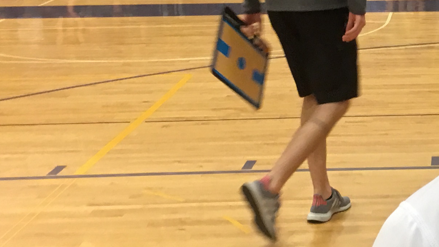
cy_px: 20
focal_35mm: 105
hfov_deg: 19.2
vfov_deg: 11.5
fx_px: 1222
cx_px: 528
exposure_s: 1/15
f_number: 2.2
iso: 64
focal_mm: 4.15
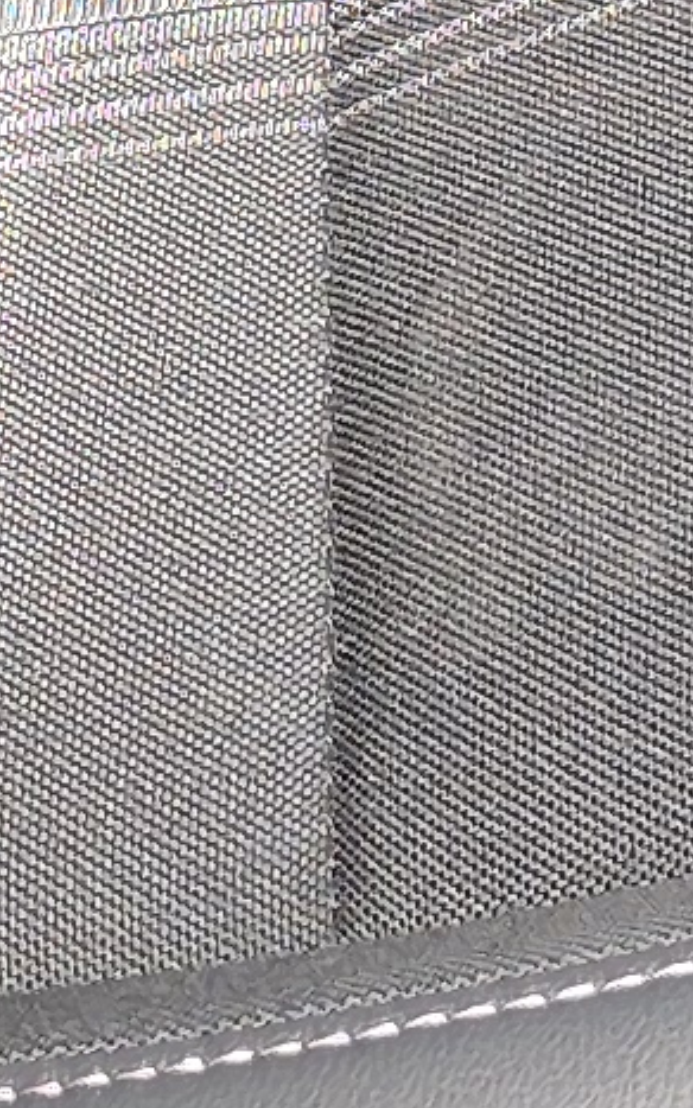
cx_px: 812
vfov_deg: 8.7
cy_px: -1957
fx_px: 6314
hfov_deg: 6.2
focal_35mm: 209
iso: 80
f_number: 1.7
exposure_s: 1/180
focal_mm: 6.3
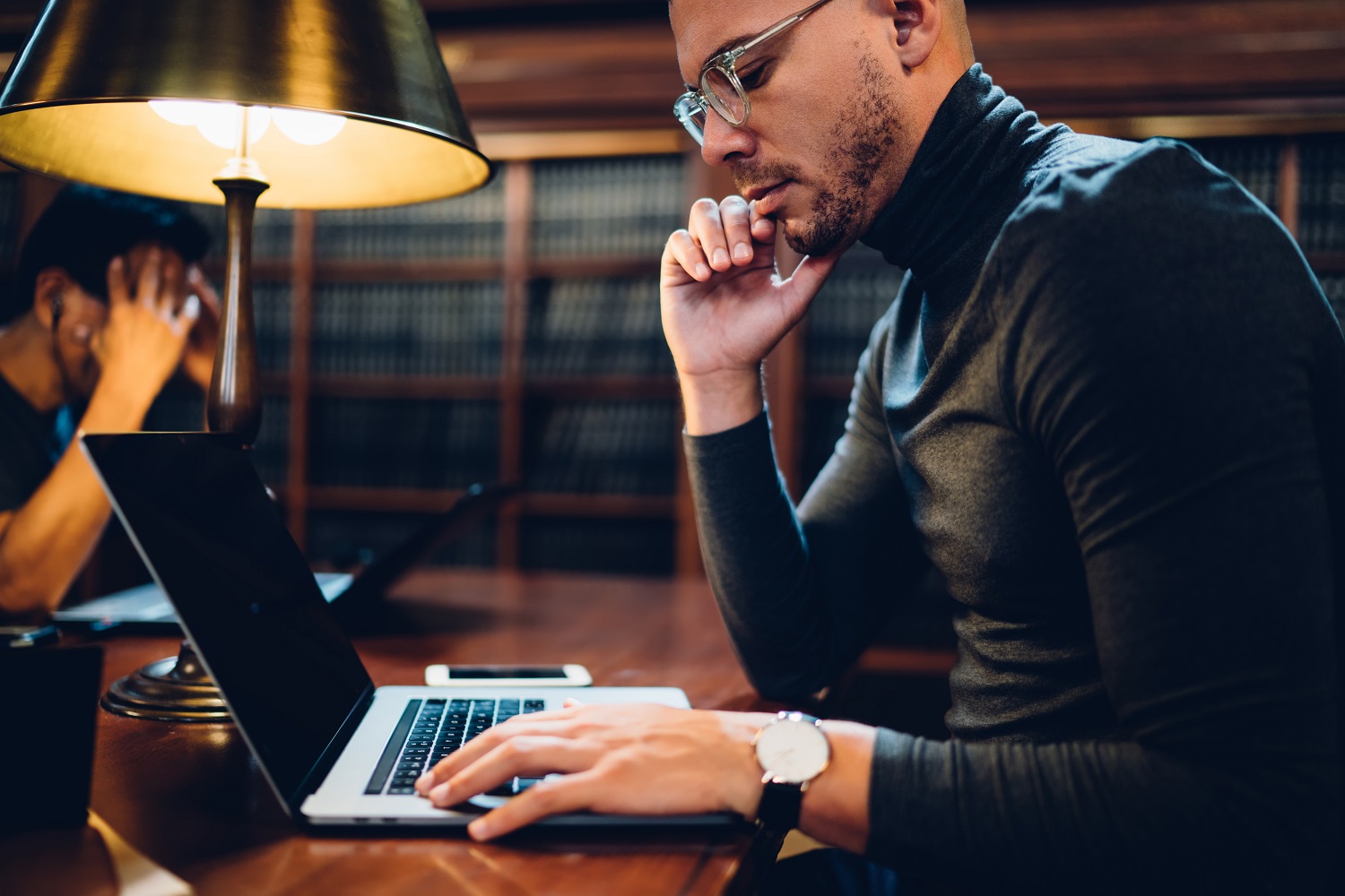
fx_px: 1308
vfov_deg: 37.9
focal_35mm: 35
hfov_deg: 54.4
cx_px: 672
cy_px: 448
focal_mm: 35
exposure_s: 1/250
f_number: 1.4
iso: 400
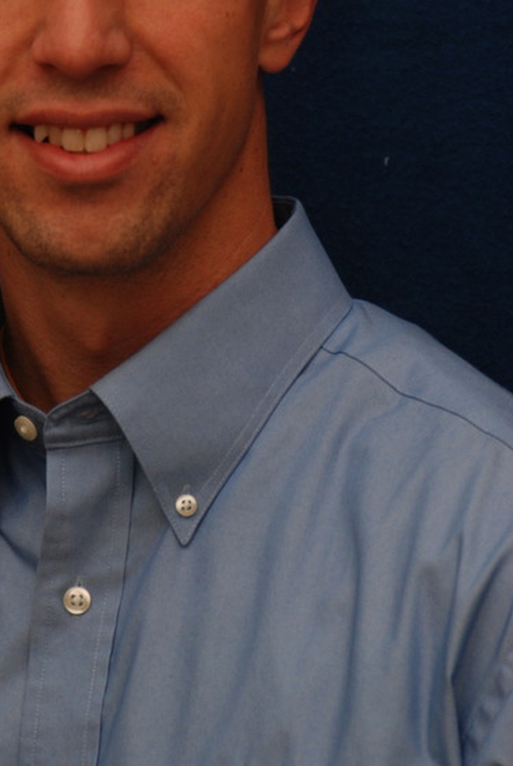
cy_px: 148
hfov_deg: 4.3
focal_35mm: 324
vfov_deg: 6.3
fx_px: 6908
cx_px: 89
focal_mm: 130
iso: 400
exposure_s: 1/60
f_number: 5.6
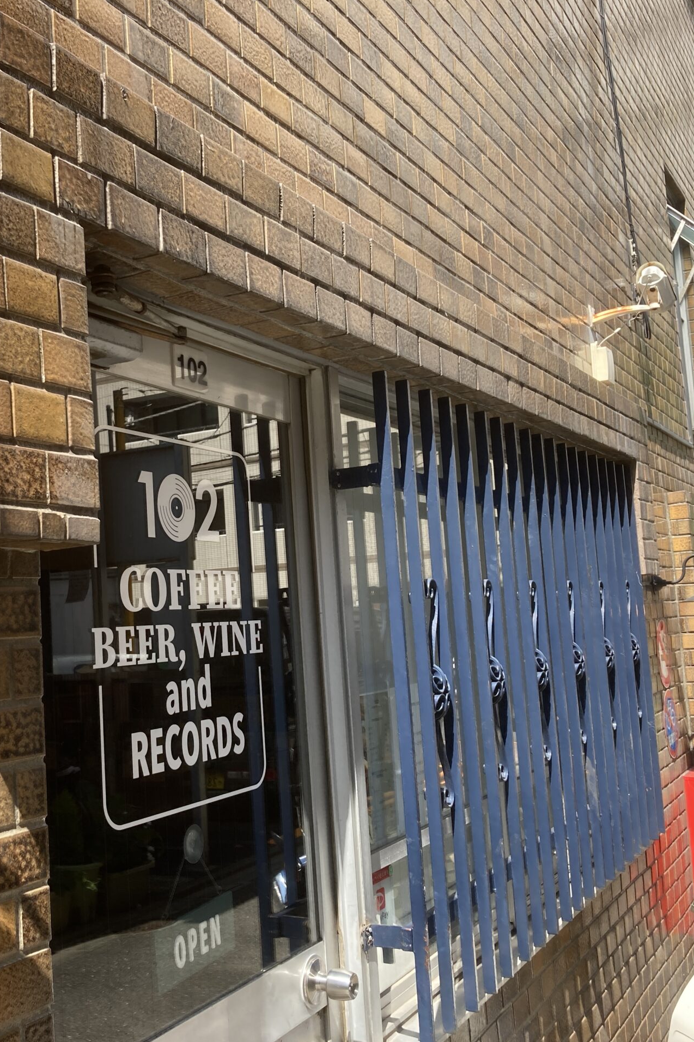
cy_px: 521
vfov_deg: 49.6
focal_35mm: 39
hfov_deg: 33.8
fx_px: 1128
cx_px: 221
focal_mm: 3.99
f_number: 1.8
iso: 20
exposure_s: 1/453
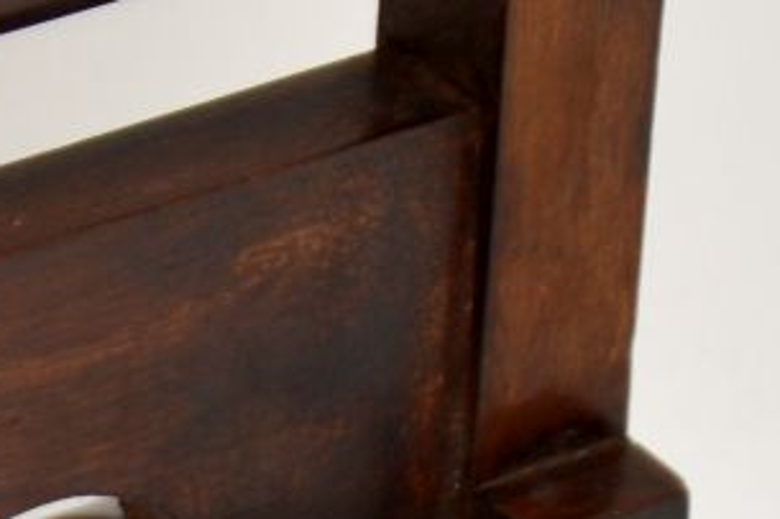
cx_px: -711
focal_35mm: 570
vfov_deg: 2.4
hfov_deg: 3.6
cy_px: 555
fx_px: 12343
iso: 100
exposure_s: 1/50
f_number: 5
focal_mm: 58
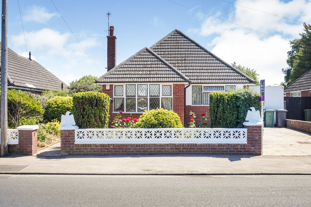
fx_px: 363
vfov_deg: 31.9
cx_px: 156
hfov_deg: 46.4
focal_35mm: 42
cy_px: 104
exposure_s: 1/80
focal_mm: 28
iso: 100
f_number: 10
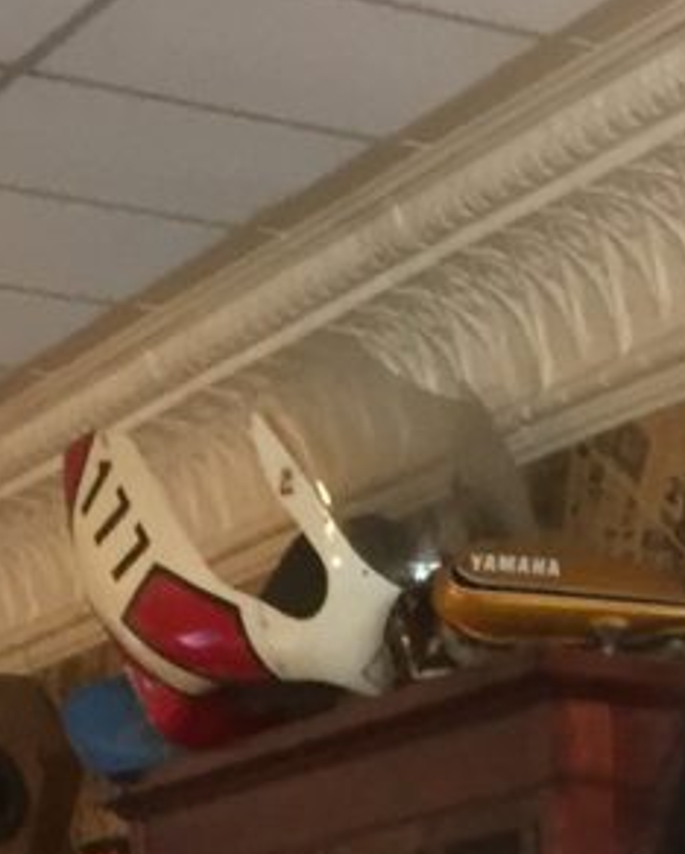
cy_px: 1269
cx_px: 1347
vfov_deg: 13.5
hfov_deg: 10.6
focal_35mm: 134
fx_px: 3392
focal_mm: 4.15
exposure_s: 1/8
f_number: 2.2
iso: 100
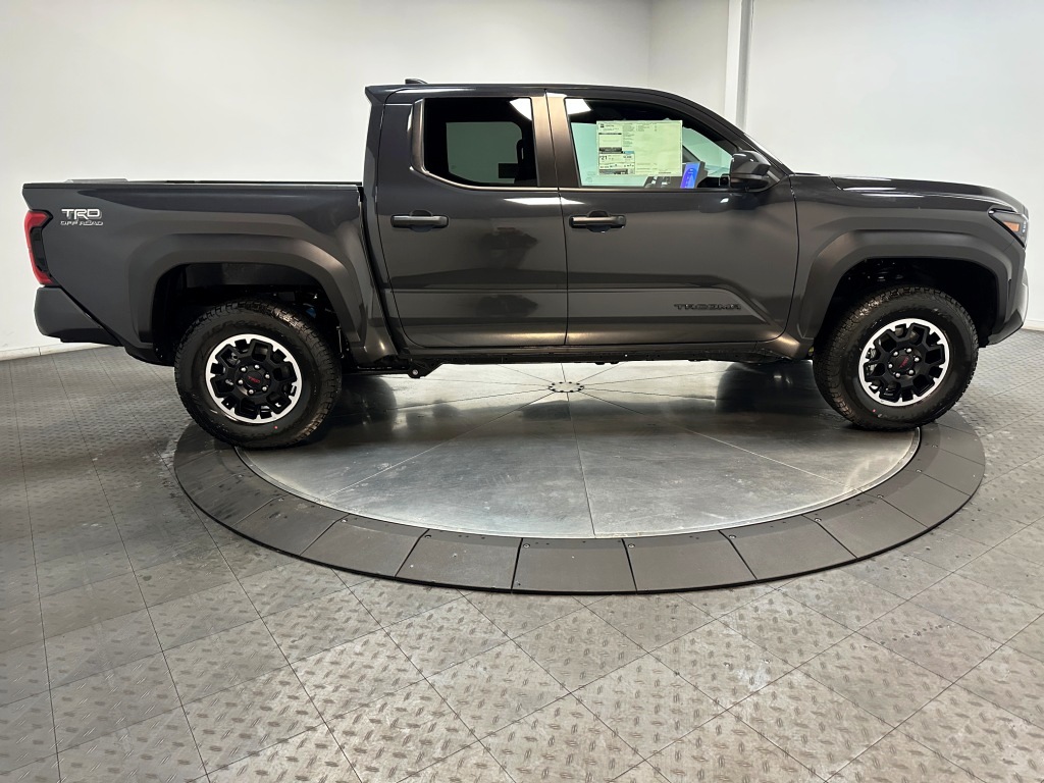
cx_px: 522
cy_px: 392
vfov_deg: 56.8
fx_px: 724
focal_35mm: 24
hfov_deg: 71.6
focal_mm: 6.86
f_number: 1.78
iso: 500
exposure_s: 1/60
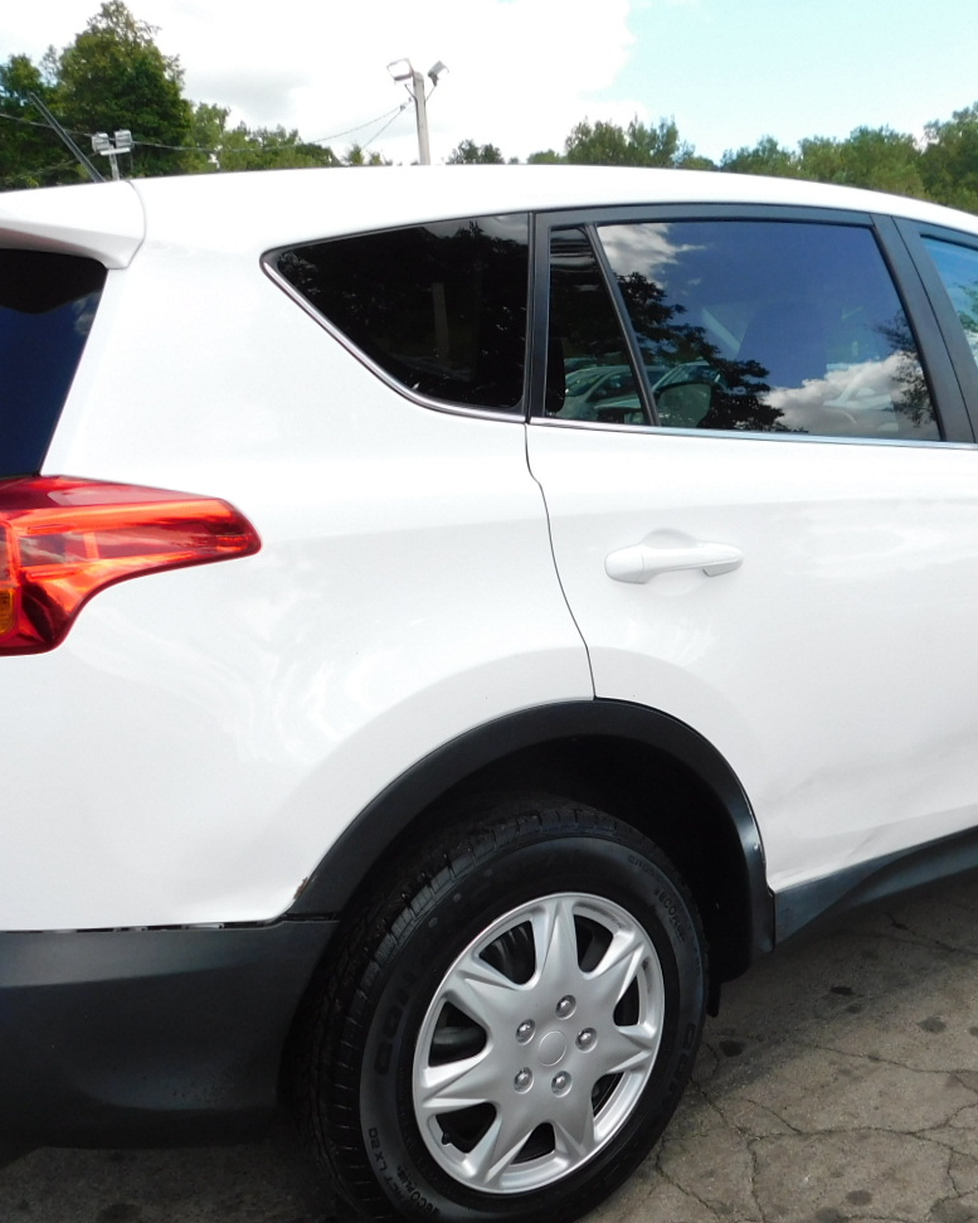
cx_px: 548
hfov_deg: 40.1
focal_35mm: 37
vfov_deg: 48.8
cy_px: 729
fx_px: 1338
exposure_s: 1/640
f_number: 3
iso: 125
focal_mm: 4
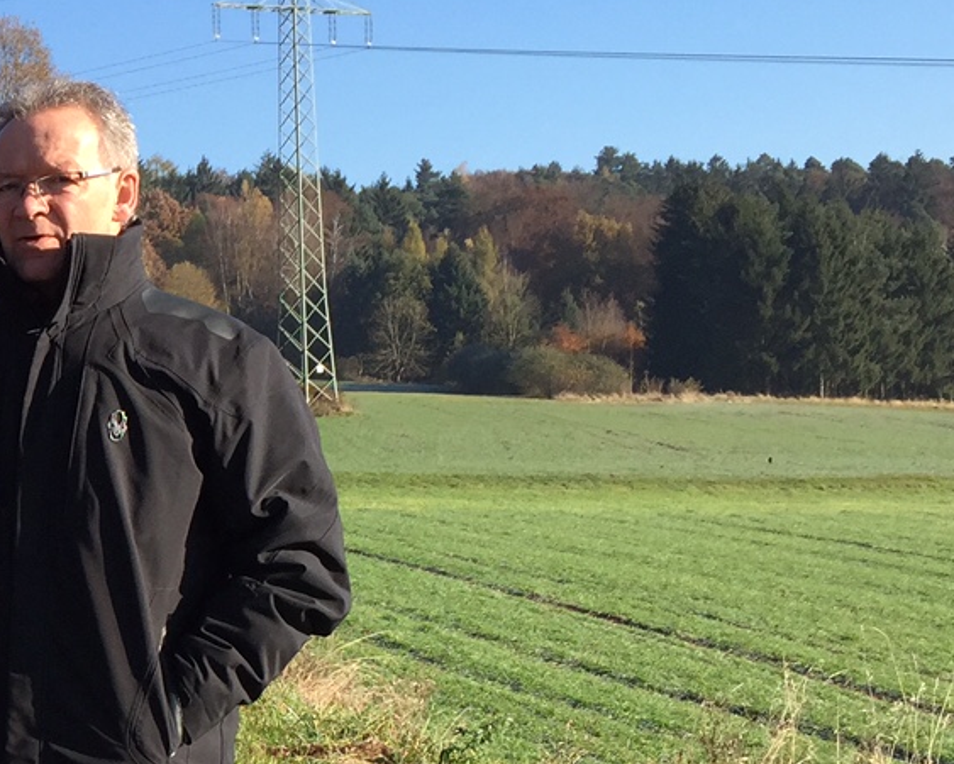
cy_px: 669
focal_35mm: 82
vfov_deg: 18.5
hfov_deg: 20.9
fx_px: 2316
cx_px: -334
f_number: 2.2
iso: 32
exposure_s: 1/964
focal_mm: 4.15
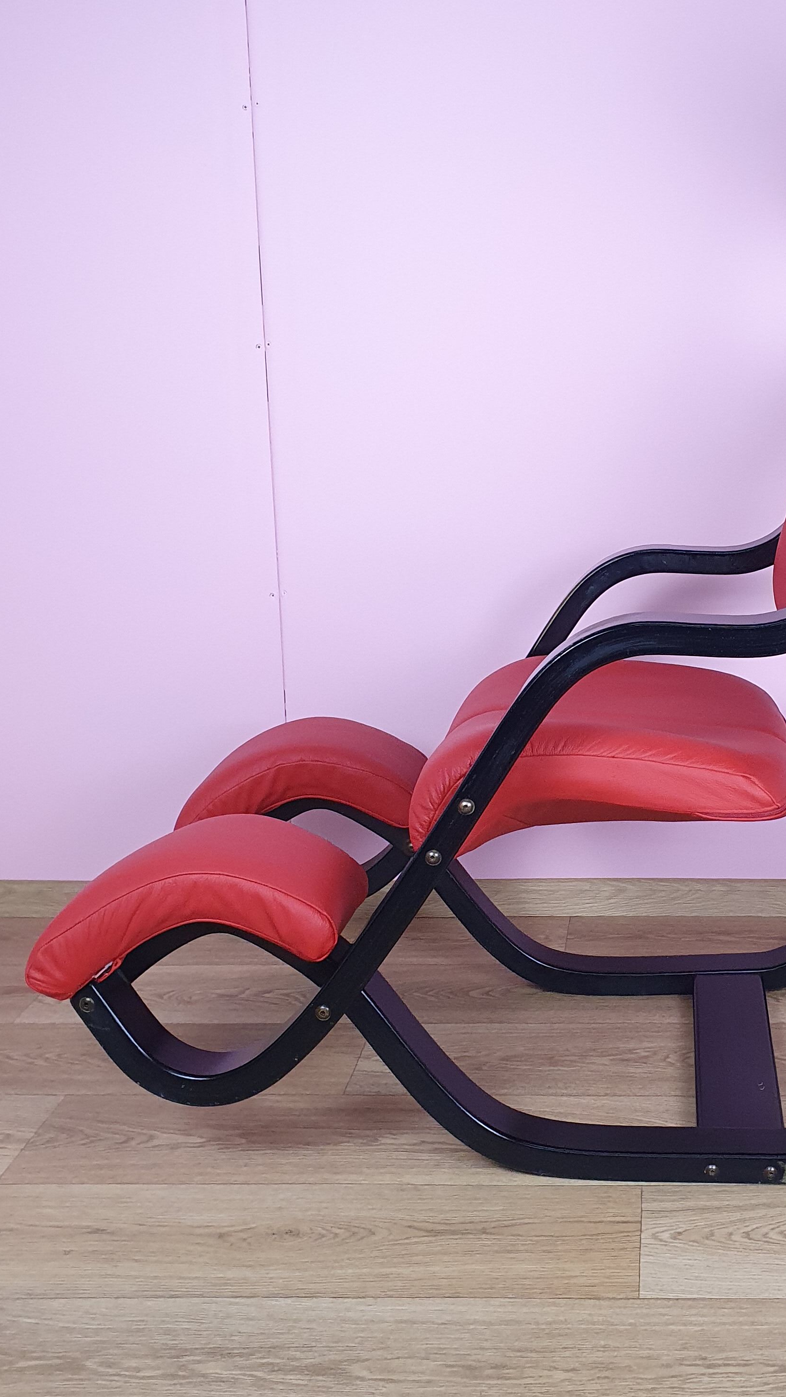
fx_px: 1445
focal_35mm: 39
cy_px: 603
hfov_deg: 29.7
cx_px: 635
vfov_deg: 51.4
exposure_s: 1/100
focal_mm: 4.32
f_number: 2.4
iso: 250
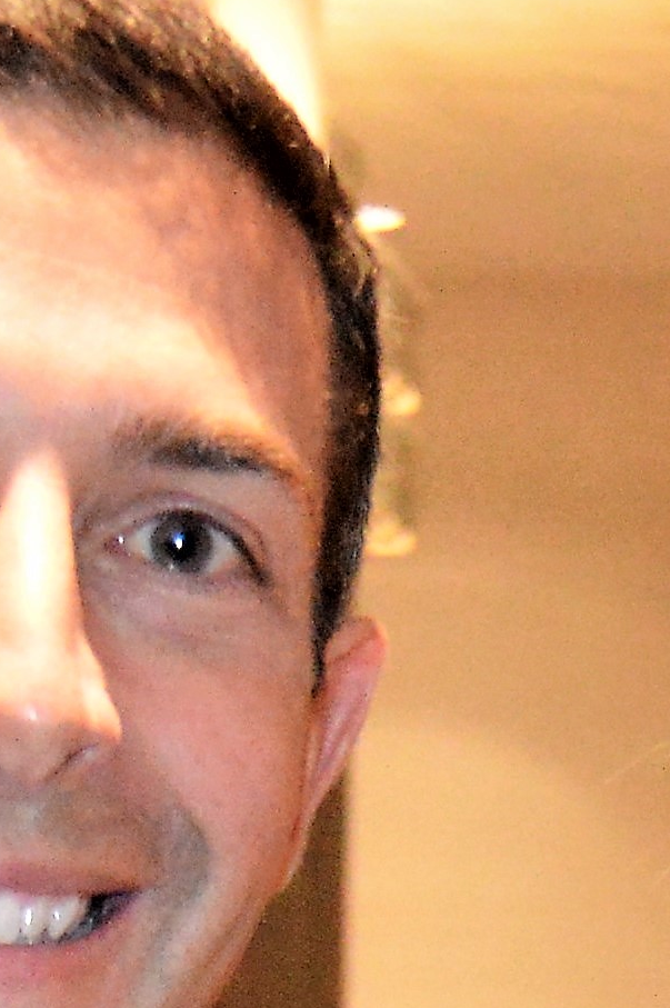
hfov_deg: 8.0
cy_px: 1892
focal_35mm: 172
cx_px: 494
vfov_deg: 11.1
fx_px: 4810
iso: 3200
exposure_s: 1/60
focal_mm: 26
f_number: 4
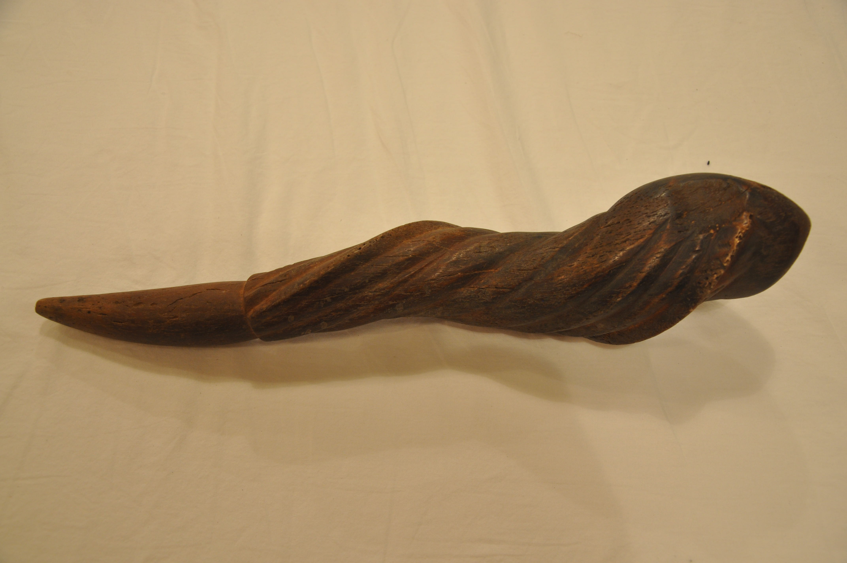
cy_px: 282
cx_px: 424
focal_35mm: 36
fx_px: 846
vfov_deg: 36.8
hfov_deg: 53.2
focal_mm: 24
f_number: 4
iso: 400
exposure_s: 1/15
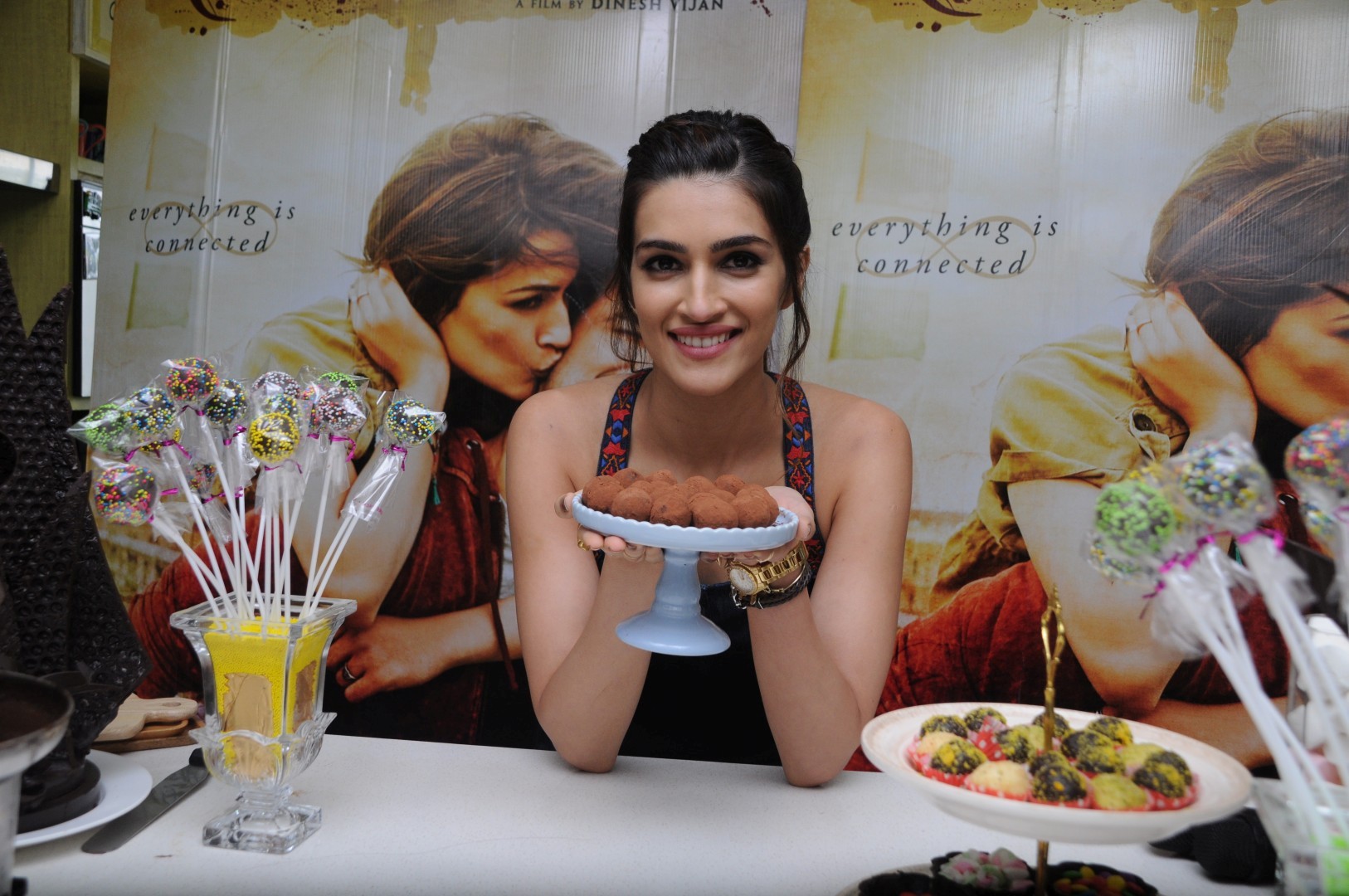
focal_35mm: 36
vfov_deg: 36.8
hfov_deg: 53.2
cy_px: 448
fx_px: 1347
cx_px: 674
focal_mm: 24
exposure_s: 1/250
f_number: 6.3
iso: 500
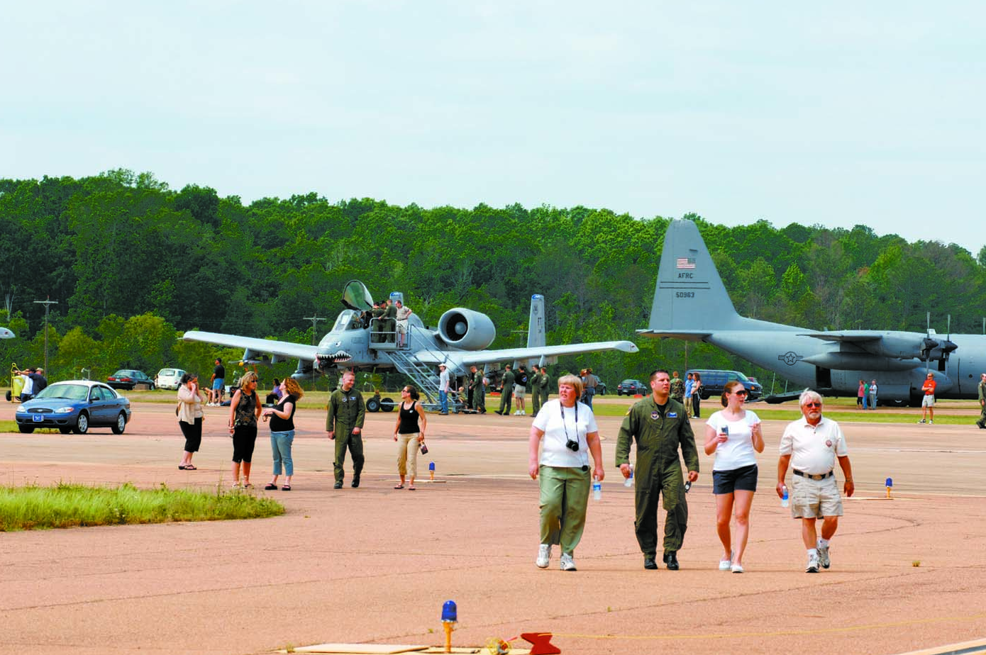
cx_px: 504
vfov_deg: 8.0
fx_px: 4666
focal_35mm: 171
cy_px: 348
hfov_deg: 12.1
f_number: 7.1
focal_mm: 105
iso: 100
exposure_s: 1/200
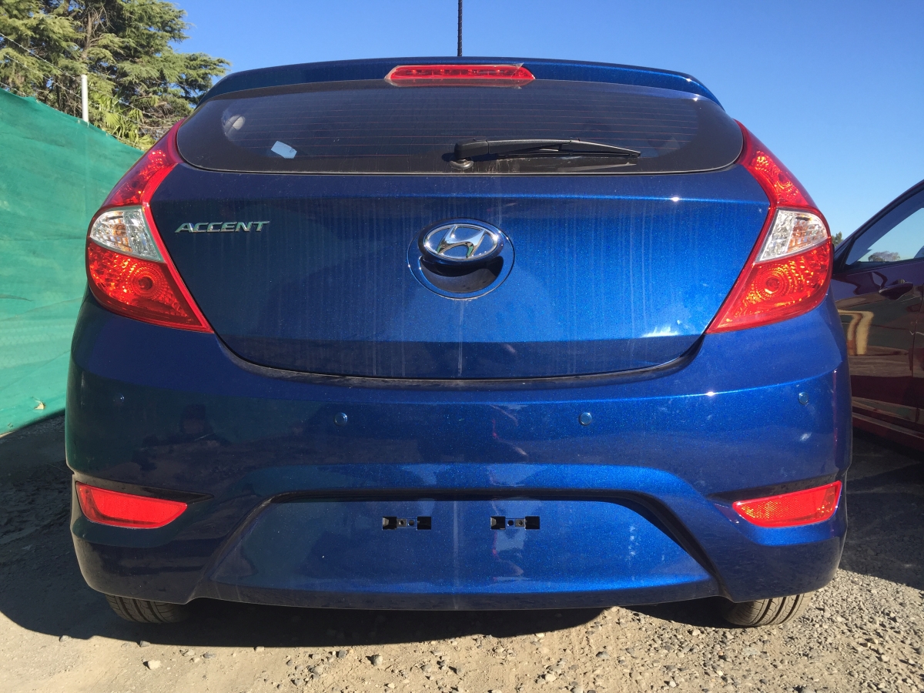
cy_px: 346
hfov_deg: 61.7
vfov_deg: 48.2
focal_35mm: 29
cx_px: 462
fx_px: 774
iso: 32
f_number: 2.2
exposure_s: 1/746
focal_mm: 4.15
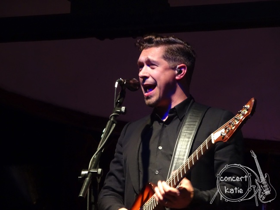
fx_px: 1667
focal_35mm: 206
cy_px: 105
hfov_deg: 9.6
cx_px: 140
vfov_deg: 7.2
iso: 800
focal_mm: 35.17
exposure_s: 1/30
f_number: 6.3
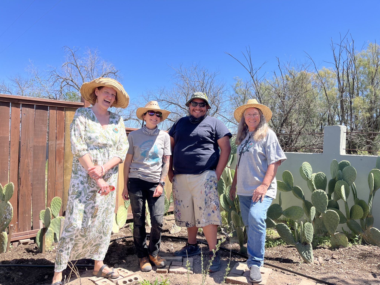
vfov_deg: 53.1
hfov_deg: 67.3
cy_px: 142
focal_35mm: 26
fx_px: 285
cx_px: 190
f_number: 1.6
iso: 50
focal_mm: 5.1
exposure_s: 1/1721
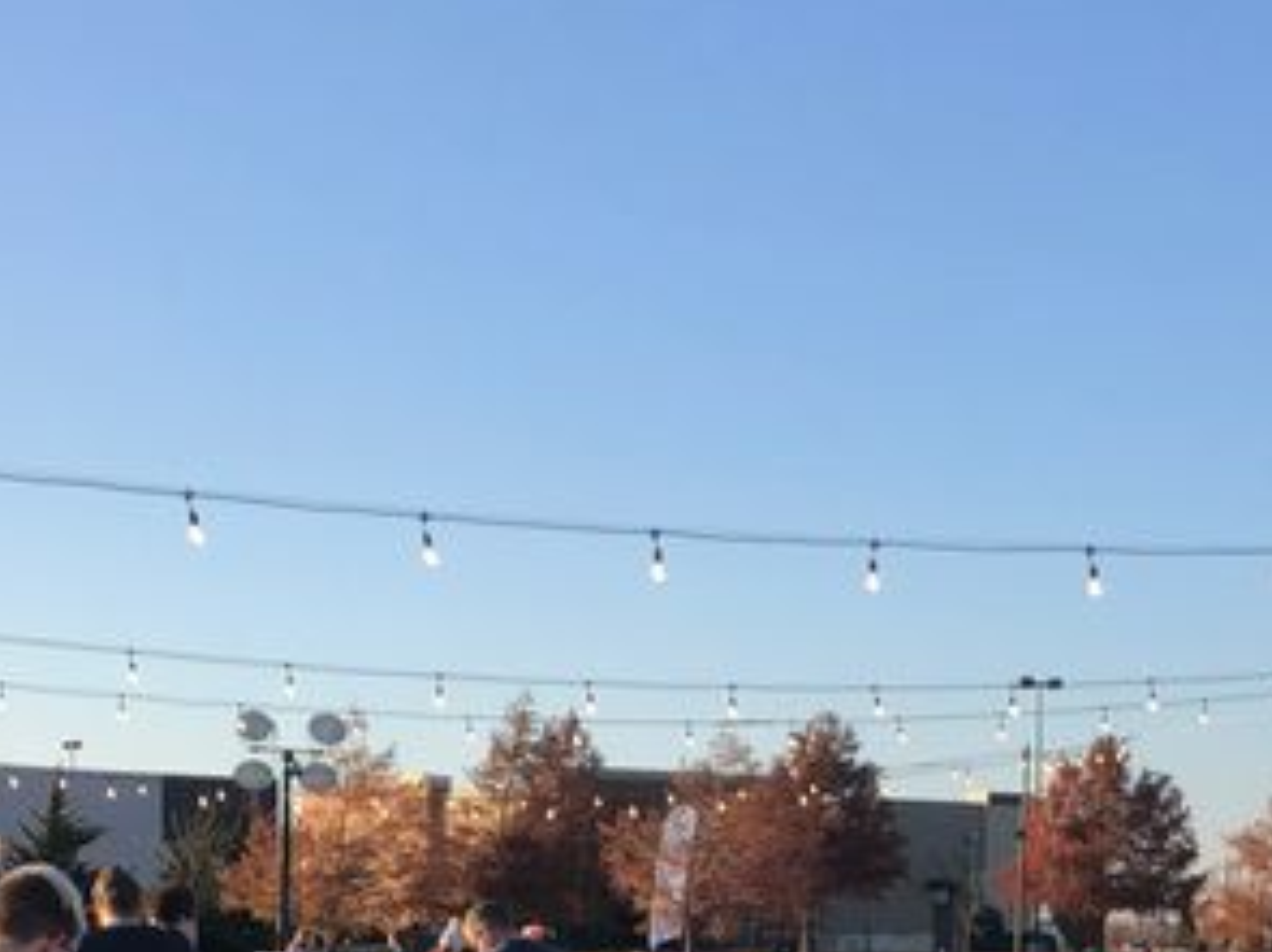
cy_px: 1129
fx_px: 2792
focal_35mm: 76
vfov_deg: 18.4
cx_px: 668
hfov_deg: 25.7
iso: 20
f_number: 1.8
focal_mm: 3.99
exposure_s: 1/1171
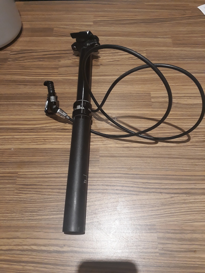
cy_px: 136
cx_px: 102
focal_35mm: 27
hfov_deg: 51.4
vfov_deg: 65.3
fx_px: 213
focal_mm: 3.6
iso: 160
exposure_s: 1/33
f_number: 1.9
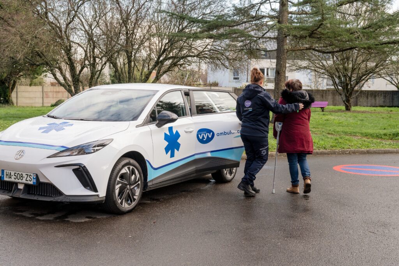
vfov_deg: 28.6
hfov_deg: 41.9
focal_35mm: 47
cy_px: 133
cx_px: 200
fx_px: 520
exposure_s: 1/200
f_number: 9
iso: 800
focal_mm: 47
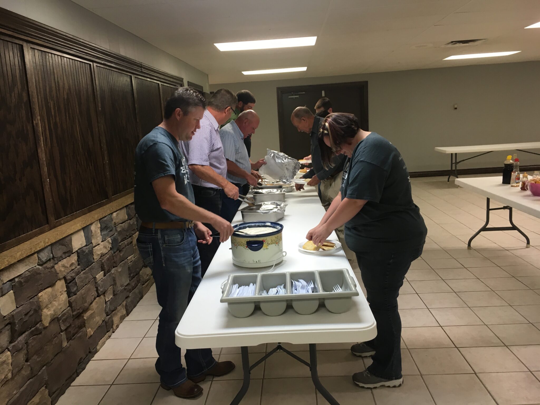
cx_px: 270
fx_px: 452
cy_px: 202
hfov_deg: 61.7
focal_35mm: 29
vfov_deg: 48.2
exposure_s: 1/30
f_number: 2.2
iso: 50
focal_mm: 4.15
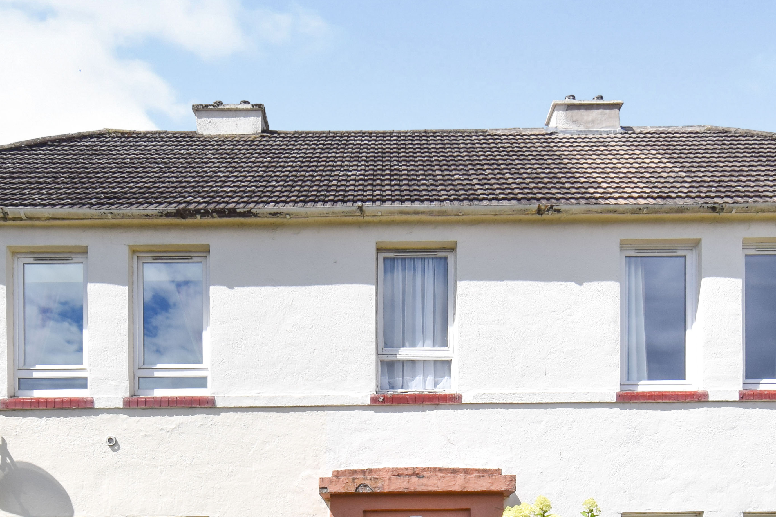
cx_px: 368
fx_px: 809
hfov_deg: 51.2
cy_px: 471
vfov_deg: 33.5
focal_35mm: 38
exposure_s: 1/400
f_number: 10
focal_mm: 11.5
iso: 200
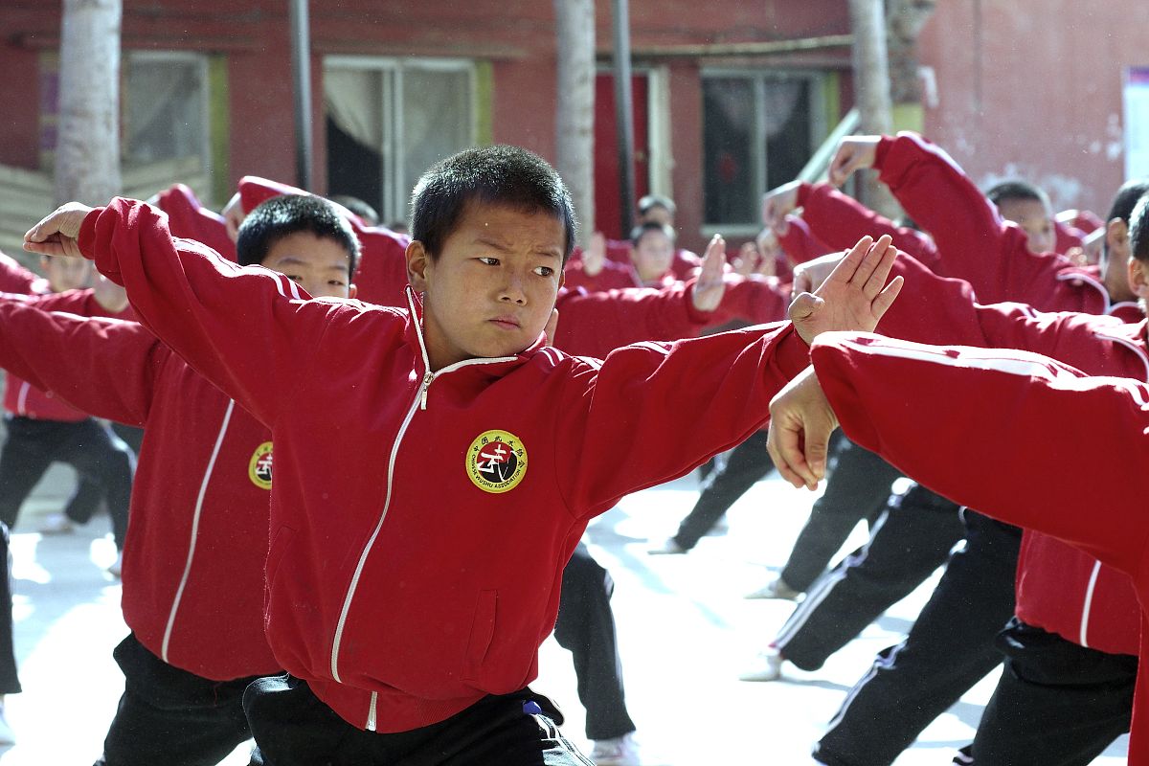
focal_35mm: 112
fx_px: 3574
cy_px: 383
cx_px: 574
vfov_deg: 12.2
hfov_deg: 18.3
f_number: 6.3
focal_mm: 75
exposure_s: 1/500
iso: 500
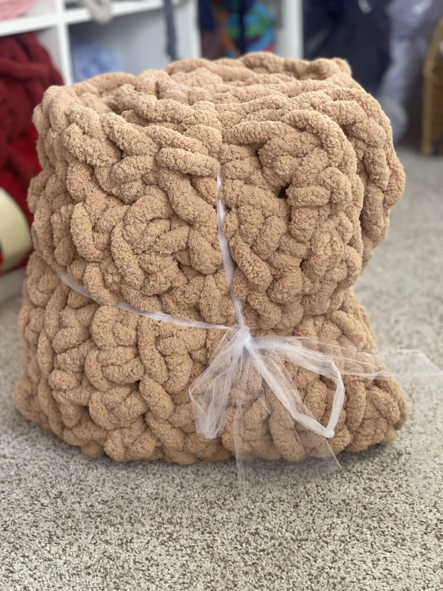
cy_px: 296
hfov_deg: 22.9
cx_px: 222
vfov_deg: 30.3
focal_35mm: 64
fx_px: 1092
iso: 200
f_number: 2.2
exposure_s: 1/121
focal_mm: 7.5
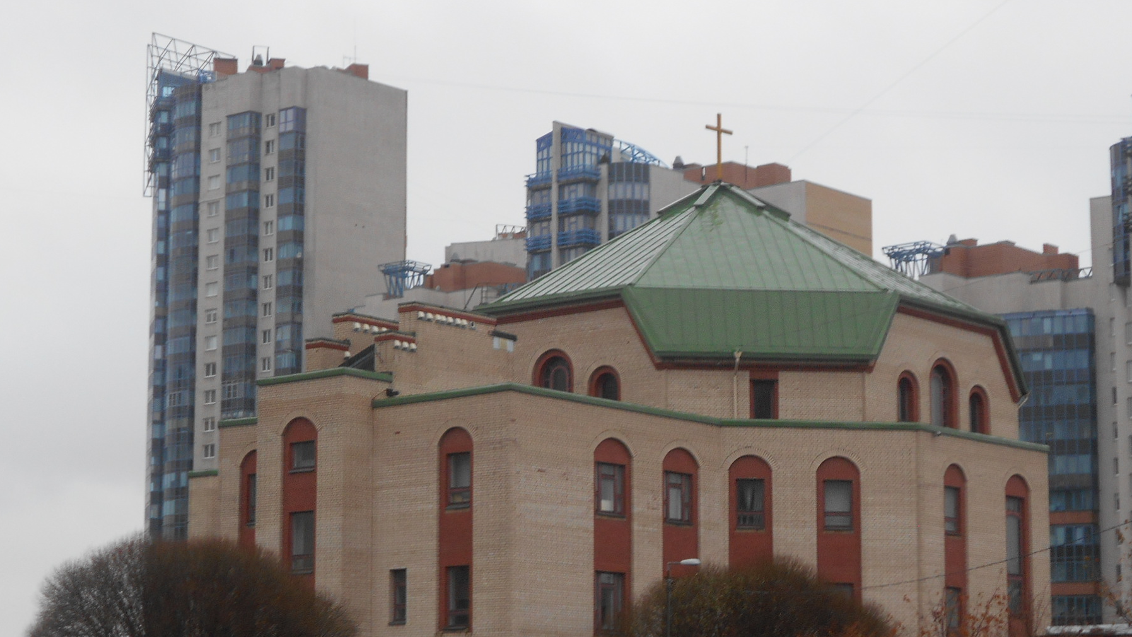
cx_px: 548
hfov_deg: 23.4
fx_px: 2732
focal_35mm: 91
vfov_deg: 13.3
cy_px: 403
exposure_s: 1/30
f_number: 5.3
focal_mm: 11.6
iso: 125
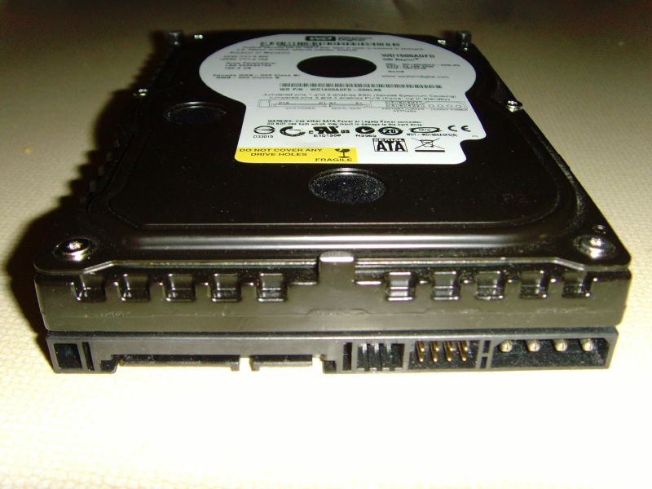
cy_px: 244
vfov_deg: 36.8
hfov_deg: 47.9
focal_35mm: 39
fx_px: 735
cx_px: 326
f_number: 3.5
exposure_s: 1/45
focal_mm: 6.6
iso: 200
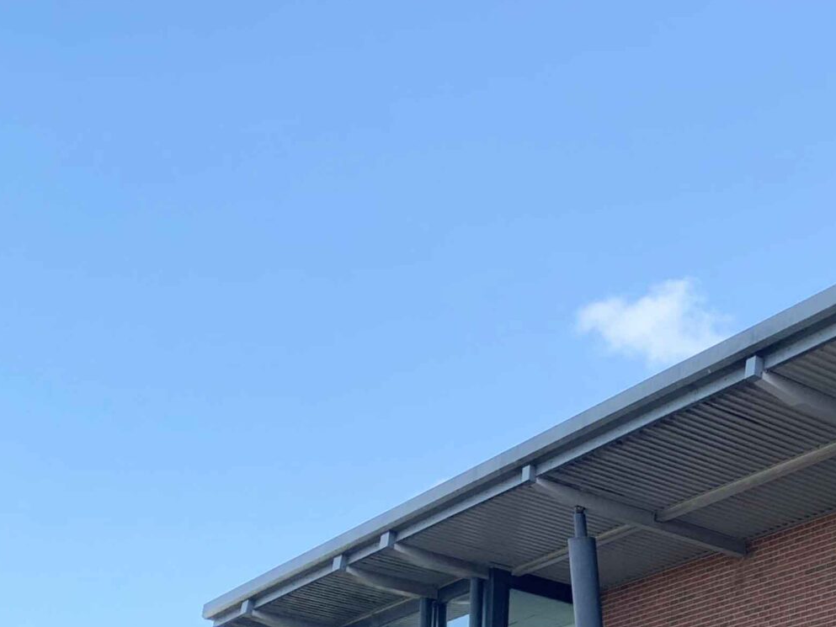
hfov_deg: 26.0
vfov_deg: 20.5
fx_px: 1618
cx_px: 993
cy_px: 752
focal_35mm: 67
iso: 25
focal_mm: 4.25
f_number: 1.8
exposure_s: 1/601
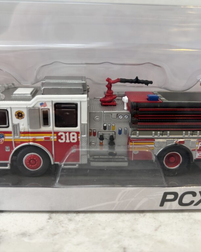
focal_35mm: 34
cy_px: 126
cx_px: 94
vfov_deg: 52.8
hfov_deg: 43.3
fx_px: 253
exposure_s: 1/120
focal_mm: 5.96
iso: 125
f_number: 1.6
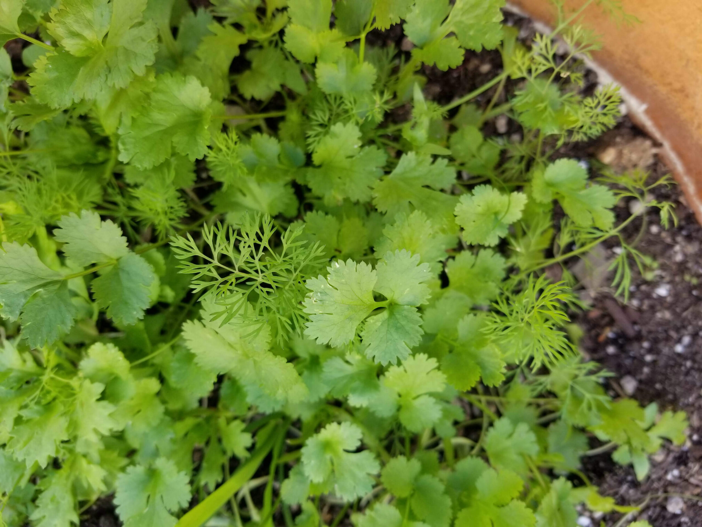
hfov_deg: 67.3
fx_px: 527
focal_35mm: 26
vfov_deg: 53.1
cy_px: 264
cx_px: 351
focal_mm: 4.25
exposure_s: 1/227
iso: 50
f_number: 1.7
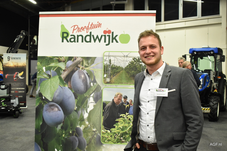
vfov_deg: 34.2
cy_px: 76
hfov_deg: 49.5
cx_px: 114
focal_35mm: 39
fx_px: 246
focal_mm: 26
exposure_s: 1/40
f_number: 4
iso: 2000
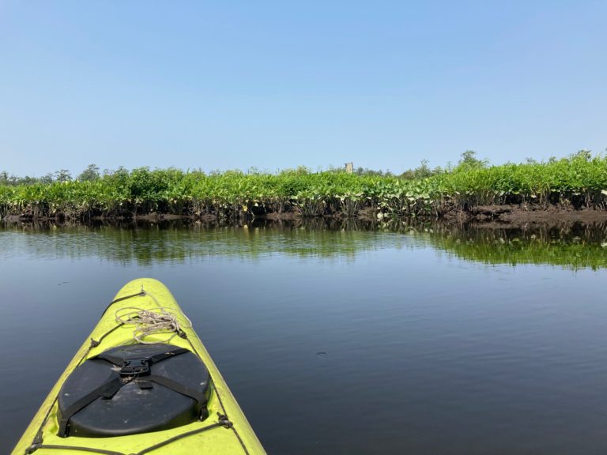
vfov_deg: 49.7
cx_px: 304
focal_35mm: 28
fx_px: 491
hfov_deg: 63.4
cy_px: 228
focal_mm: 3.99
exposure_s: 1/1869
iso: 20
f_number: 1.8
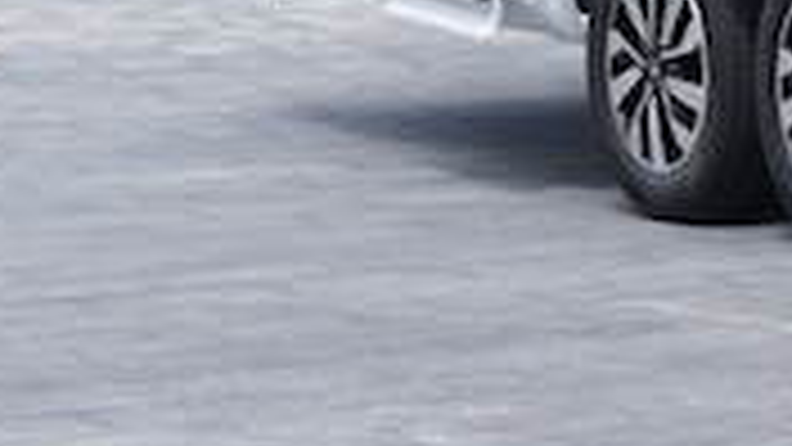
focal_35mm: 232
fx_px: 4869
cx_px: 1912
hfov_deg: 8.5
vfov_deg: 5.1
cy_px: -423
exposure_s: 1/250
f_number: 7.1
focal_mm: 27
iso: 200
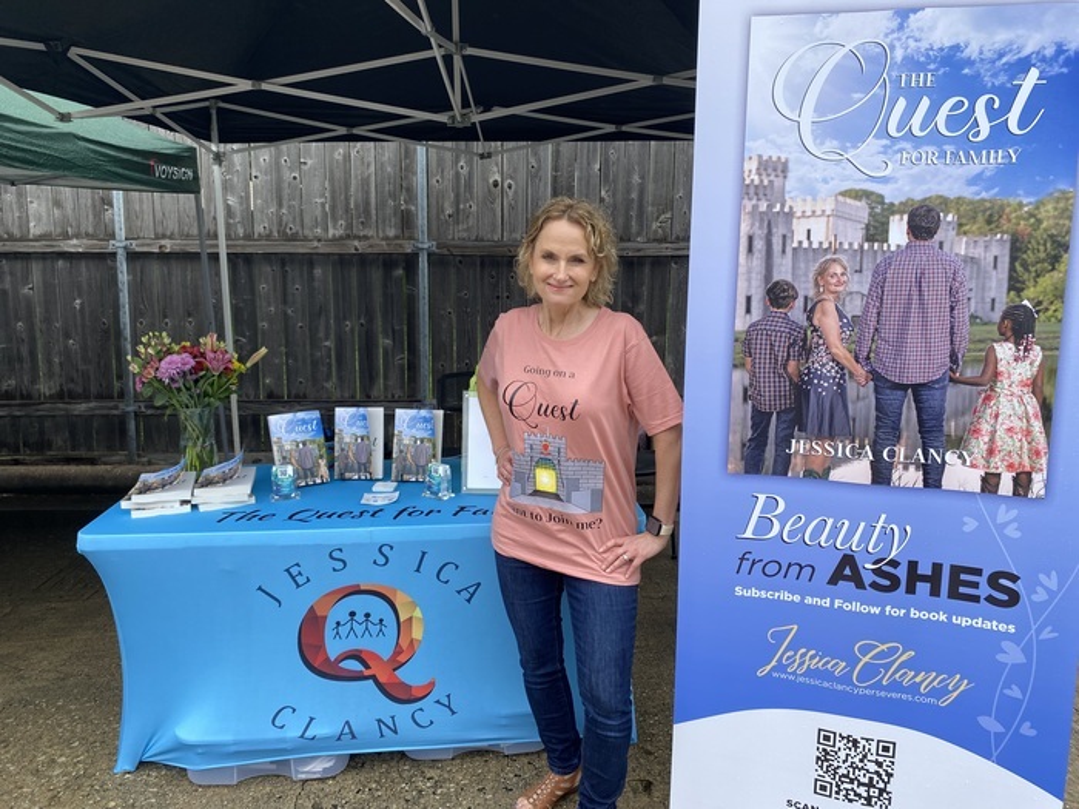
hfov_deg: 67.3
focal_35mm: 26
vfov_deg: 53.1
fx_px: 810
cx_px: 540
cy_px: 404
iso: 32
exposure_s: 1/942
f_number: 1.8
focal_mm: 4.25
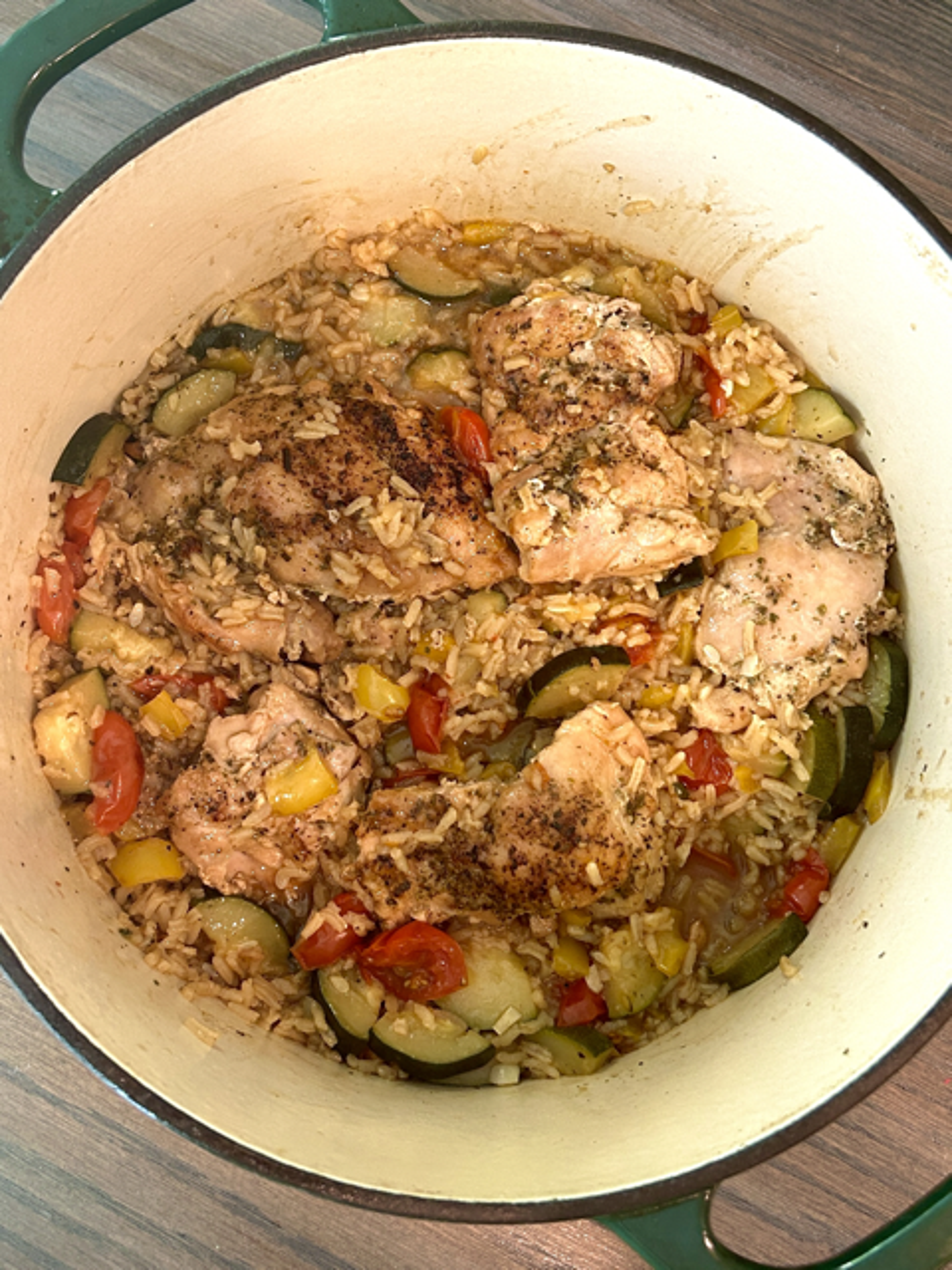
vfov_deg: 67.3
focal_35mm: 26
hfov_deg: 53.1
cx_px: 476
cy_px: 635
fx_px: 953
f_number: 1.5
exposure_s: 1/60
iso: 125
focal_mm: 5.7
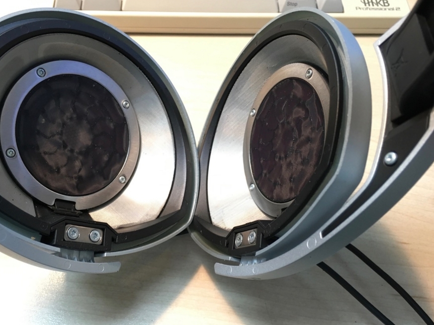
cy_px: 159
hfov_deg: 53.9
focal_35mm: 34
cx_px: 201
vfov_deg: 41.8
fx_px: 426
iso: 100
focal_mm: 4.15
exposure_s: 1/30
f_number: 2.2
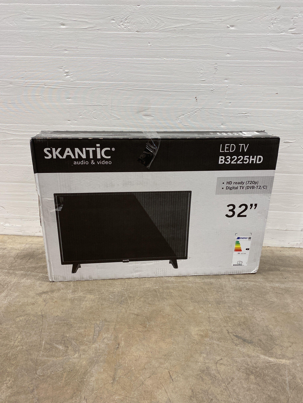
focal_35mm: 26
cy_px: 202
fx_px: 303
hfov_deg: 53.1
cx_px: 152
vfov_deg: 67.3
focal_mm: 4.25
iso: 125
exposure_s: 1/87
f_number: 1.8
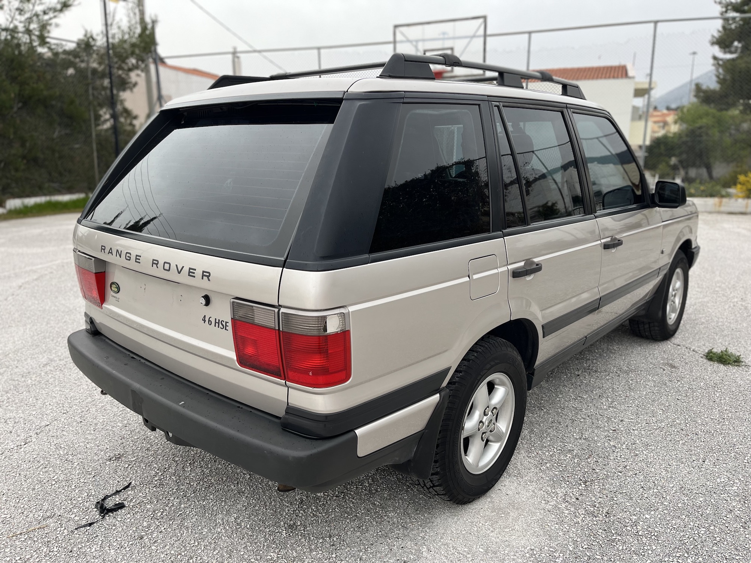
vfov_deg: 53.1
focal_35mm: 26
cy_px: 282
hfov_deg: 67.3
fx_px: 564
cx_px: 376
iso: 50
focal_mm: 5.1
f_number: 1.6
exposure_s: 1/668
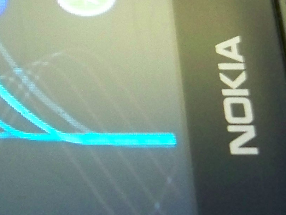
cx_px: -47
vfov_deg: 8.1
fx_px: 1512
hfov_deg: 10.6
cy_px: 171
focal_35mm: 183
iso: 400
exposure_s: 1/2
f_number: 3.1
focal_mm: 7.9
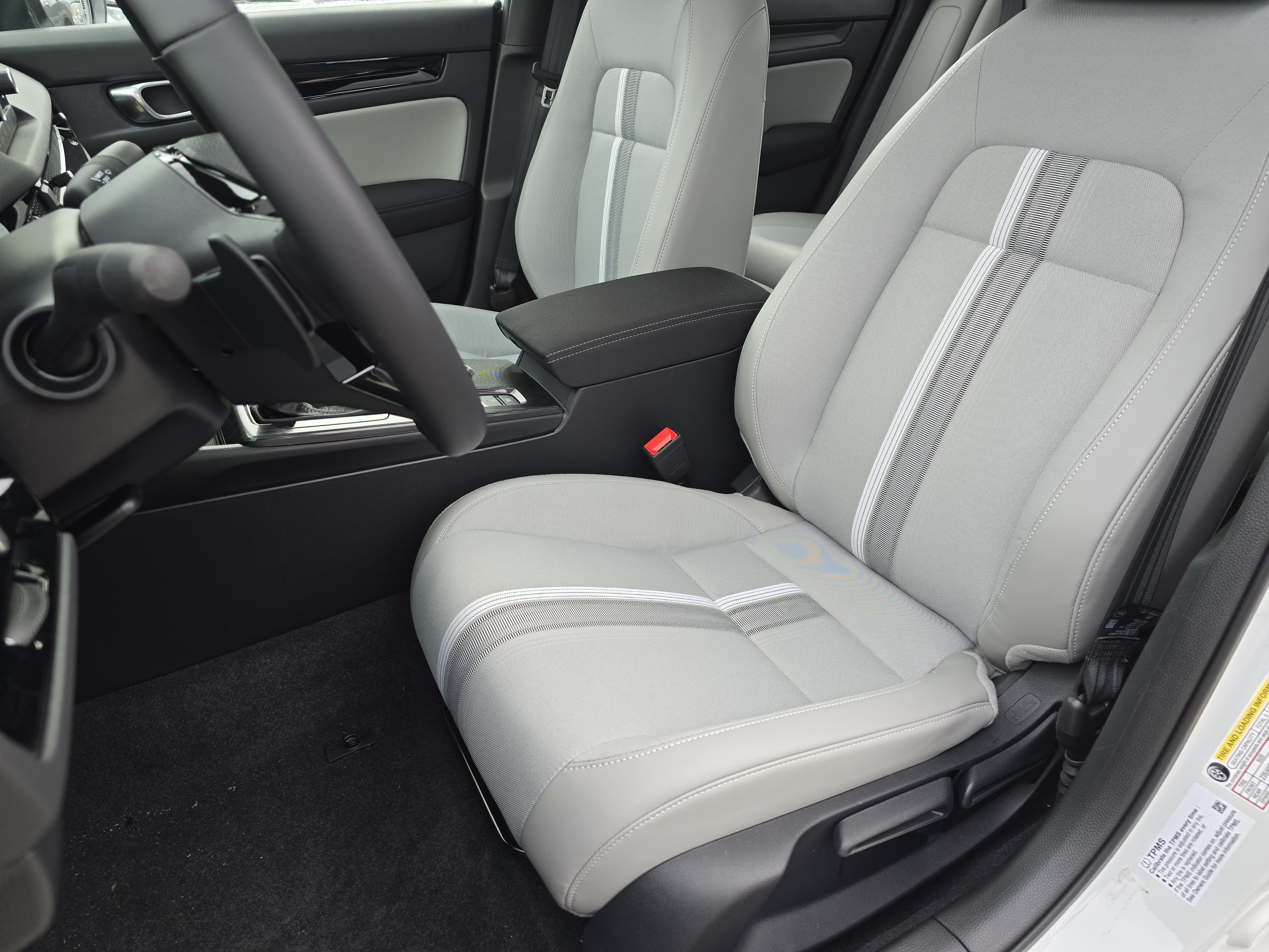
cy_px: 476
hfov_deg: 73.9
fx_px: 843
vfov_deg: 58.9
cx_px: 634
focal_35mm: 23
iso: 100
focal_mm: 6.3
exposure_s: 1/180
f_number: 1.7
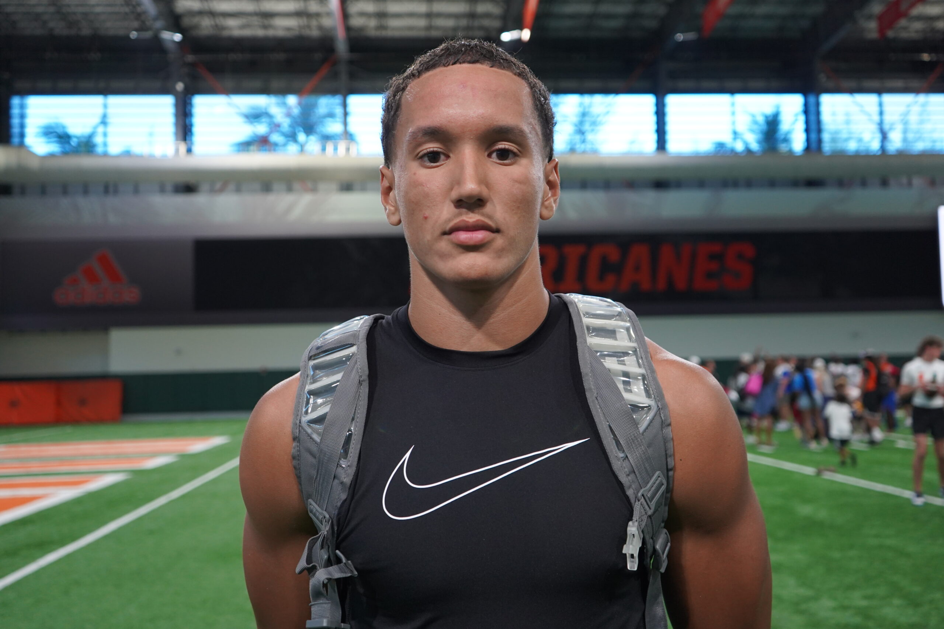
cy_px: 314
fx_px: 865
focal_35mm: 33
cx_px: 472
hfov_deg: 57.2
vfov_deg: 40.0
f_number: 4
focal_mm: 33
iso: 2000
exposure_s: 1/160
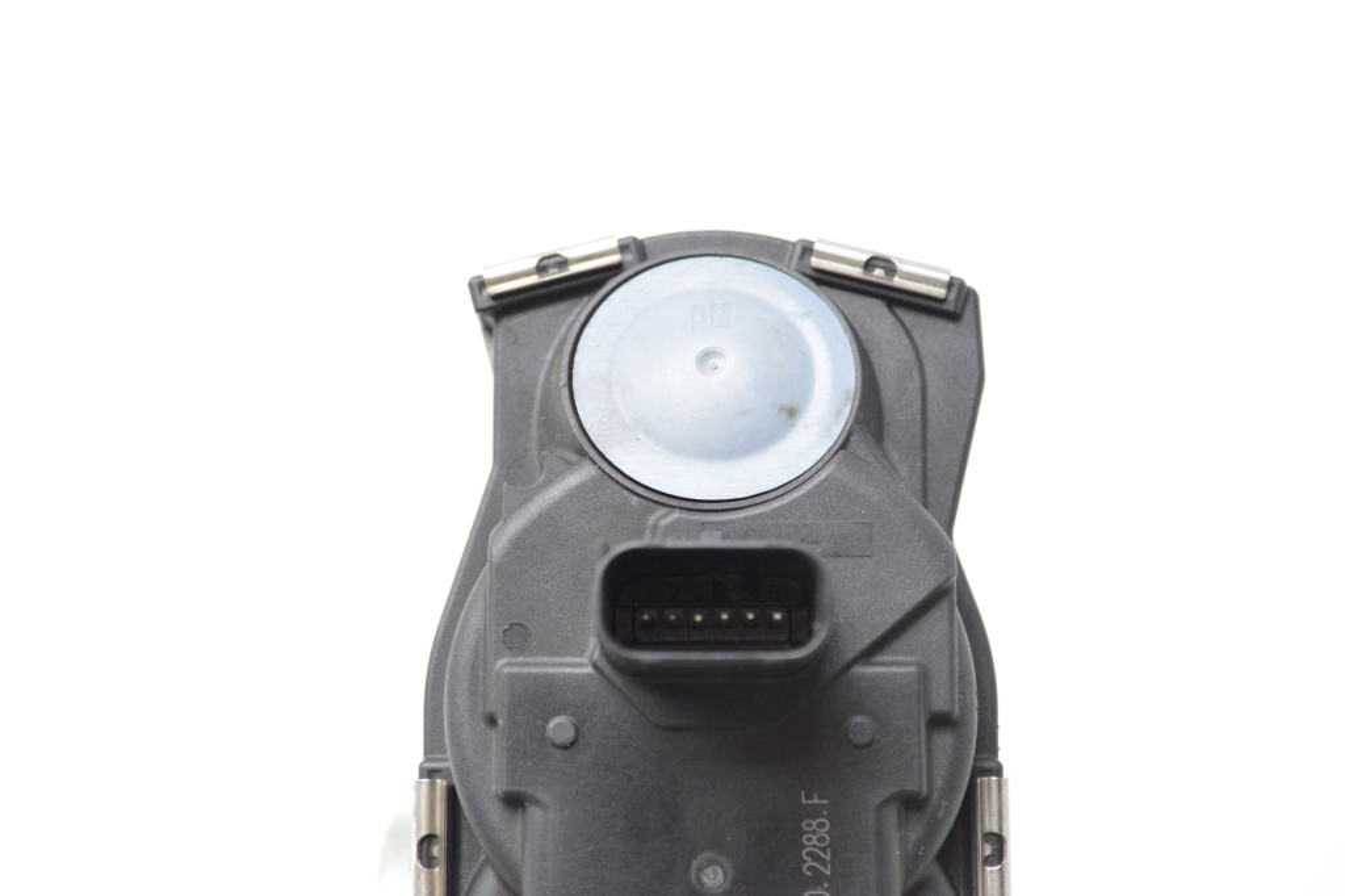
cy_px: 448
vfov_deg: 20.1
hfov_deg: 29.9
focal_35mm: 68
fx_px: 2521
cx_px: 672
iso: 2000
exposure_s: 1/200
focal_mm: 45
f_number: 5.6
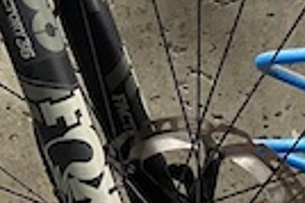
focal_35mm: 162
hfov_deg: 12.1
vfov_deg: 8.4
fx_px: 1371
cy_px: -27
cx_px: -150
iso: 400
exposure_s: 1/60
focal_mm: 4.25
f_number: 1.8
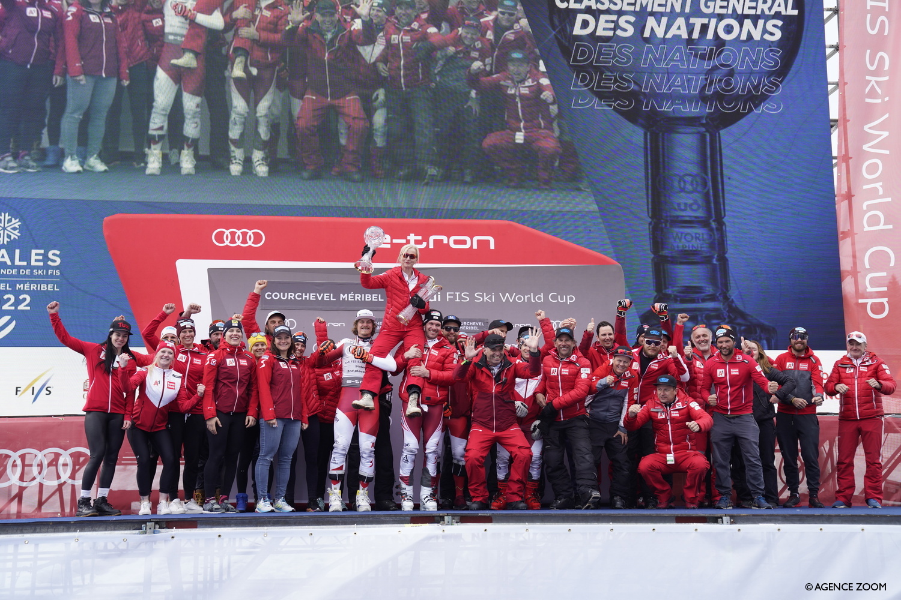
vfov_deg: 29.9
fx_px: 1126
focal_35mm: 45
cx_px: 450
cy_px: 300
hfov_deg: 43.6
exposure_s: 1/1000
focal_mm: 45
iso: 400
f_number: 4
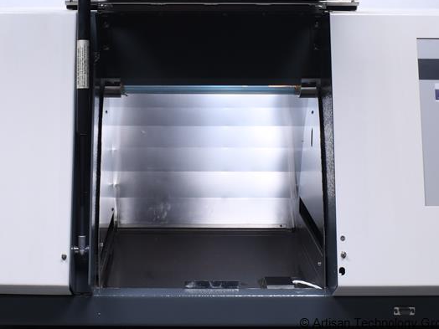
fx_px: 419
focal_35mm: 33
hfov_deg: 55.3
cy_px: 164
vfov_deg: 42.9
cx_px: 211
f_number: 11
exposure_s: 1/200
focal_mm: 20
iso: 200
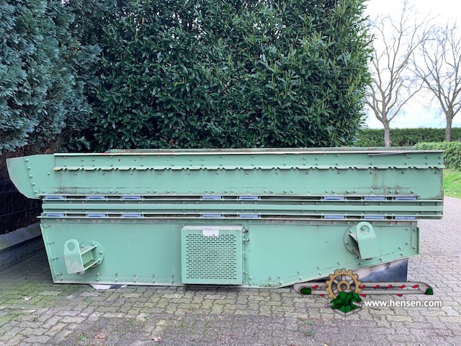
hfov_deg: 67.3
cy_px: 173
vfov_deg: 53.1
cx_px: 230
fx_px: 346
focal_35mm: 26
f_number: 1.8
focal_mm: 4.25
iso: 25
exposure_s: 1/122
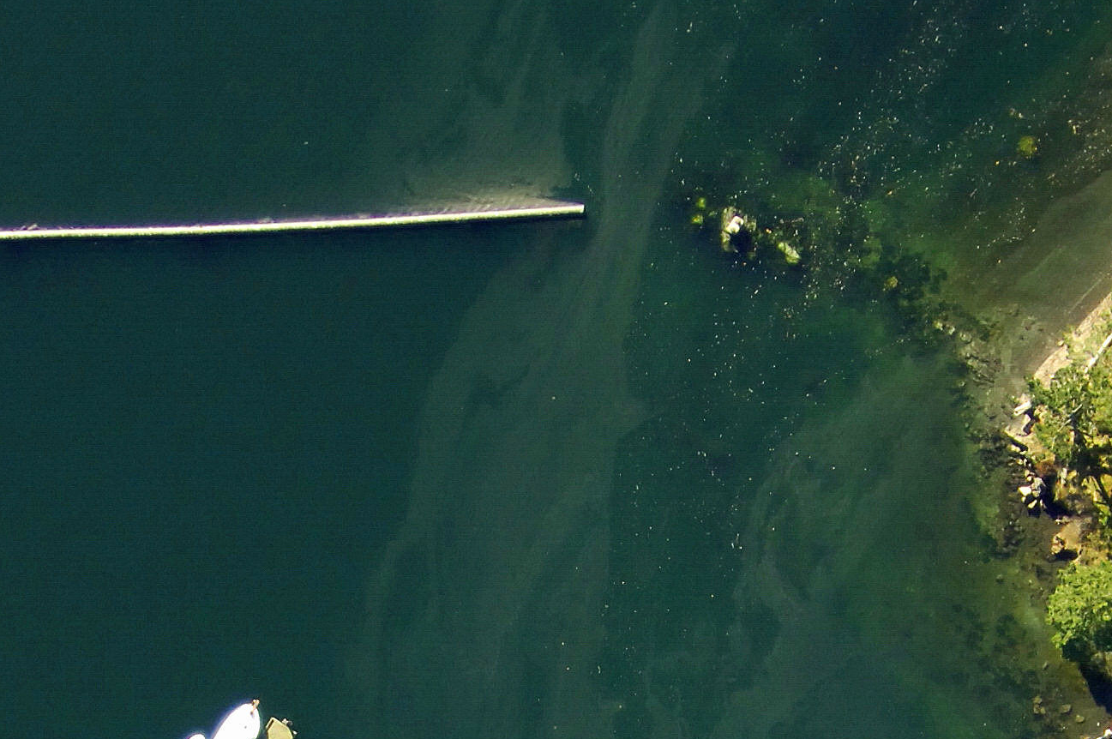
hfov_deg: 17.2
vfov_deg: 11.1
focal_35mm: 119
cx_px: 616
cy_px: 1060
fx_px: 3672
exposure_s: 1/1000
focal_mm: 24
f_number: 3.5
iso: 400
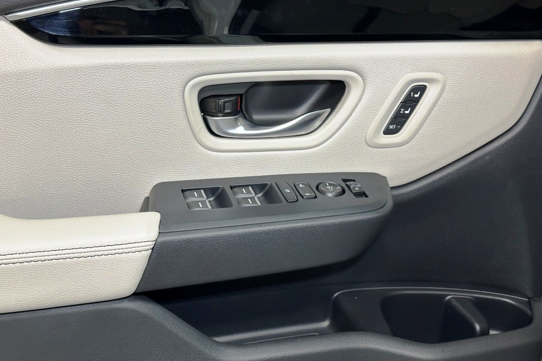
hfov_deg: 38.9
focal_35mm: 51
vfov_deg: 26.5
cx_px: 270
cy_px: 173
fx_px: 768
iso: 250
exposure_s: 1/40
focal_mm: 6.86
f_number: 1.78
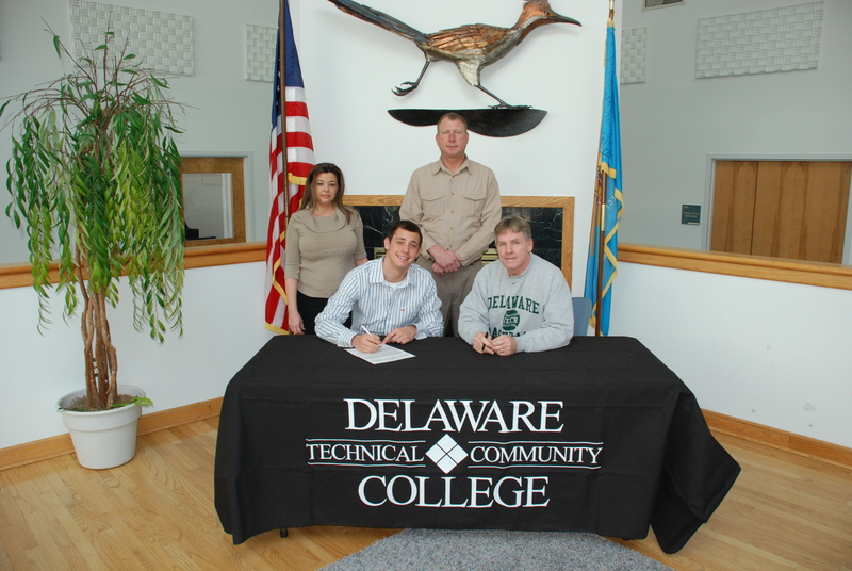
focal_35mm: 27
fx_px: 640
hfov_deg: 67.3
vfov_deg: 48.1
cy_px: 286
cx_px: 426
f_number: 4.5
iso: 500
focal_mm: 18
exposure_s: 1/60
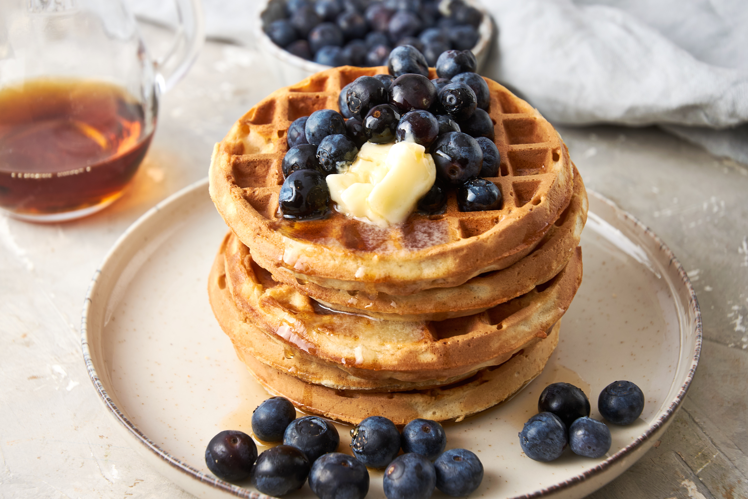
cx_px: 374
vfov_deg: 16.3
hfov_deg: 24.2
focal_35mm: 84
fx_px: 1745
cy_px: 250
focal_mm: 56
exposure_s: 1/100
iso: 100
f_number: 8
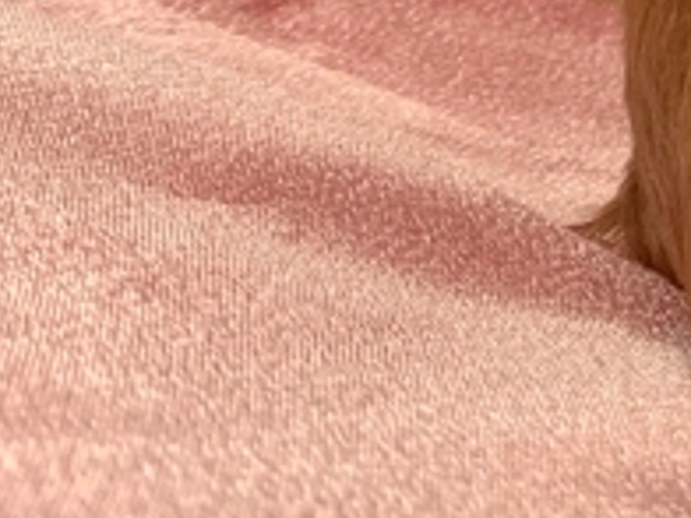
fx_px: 3174
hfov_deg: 11.3
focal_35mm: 159
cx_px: 1368
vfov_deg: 8.8
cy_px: -553
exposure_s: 1/120
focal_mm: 4.25
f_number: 1.8
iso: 64
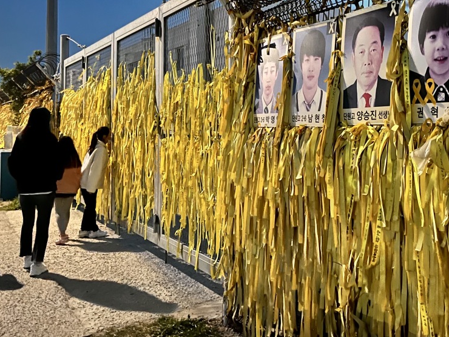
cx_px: 269
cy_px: 121
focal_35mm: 45
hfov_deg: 41.9
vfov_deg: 32.0
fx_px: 584
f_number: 1.6
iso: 1250
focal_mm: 5.1
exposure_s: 1/15
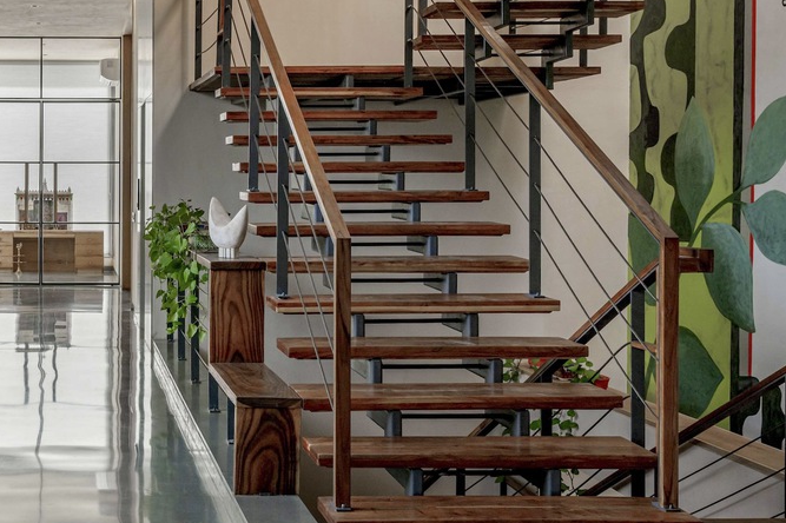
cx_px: 49
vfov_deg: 24.9
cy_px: 187
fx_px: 1178
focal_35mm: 54
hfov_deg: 34.4
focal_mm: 24
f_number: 8
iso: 100
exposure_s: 1/40
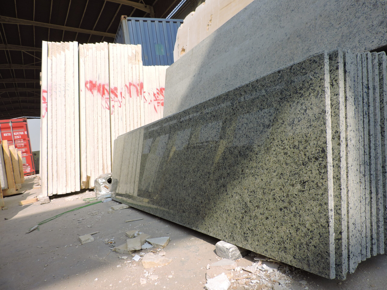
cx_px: 194
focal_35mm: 24
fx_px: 268
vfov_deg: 56.8
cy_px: 145
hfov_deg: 71.6
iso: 100
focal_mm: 4.3
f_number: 3
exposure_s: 1/1250
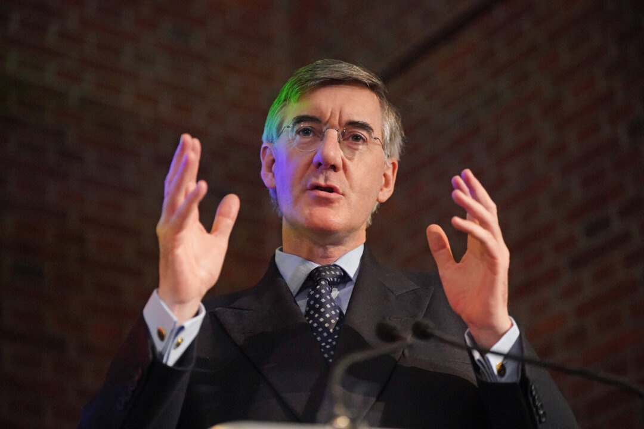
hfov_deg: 17.5
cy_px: 214
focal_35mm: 117
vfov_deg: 11.7
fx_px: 2093
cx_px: 322
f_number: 2.8
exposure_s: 1/800
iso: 8000
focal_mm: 117
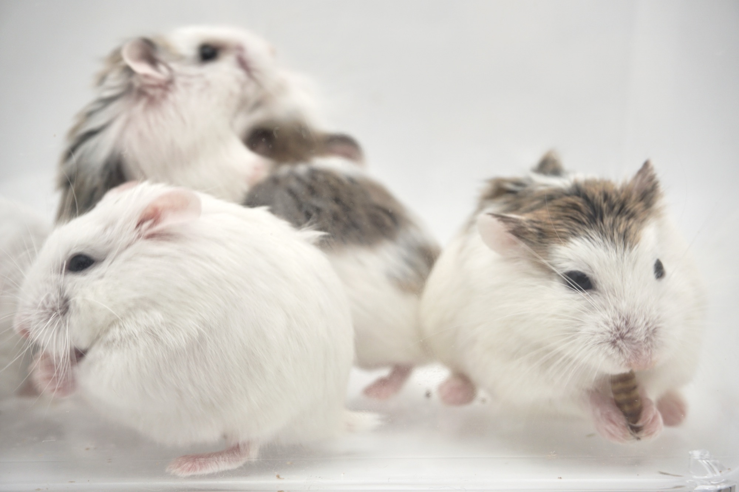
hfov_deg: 40.0
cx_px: 370
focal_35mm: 50
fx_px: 1016
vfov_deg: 27.3
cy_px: 246
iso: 100
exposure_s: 1/100
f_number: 6.3
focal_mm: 33
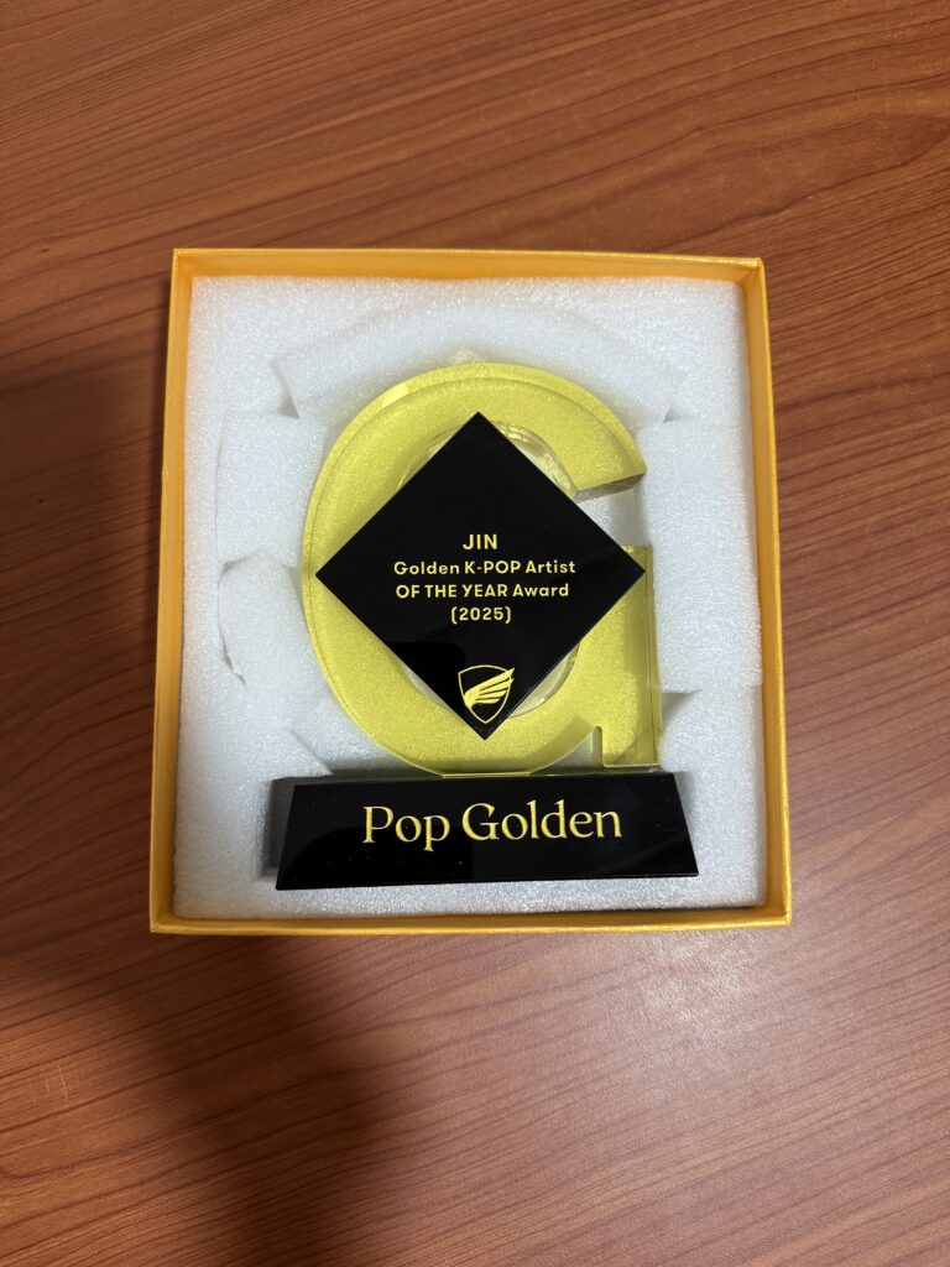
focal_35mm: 24
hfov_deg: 56.8
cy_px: 634
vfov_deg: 71.6
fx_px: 878
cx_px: 475
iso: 250
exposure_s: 1/50
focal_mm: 6.76
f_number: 1.78
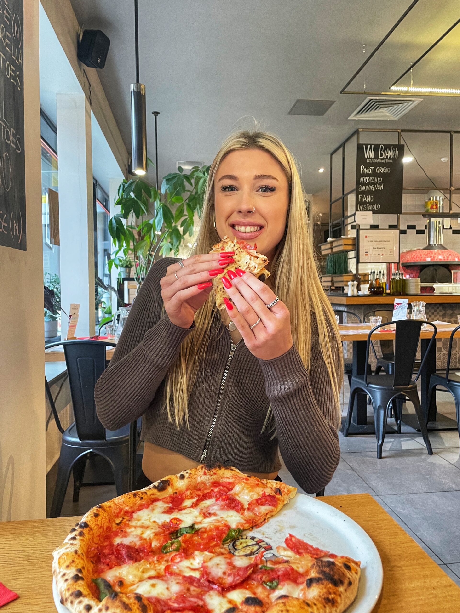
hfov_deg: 53.1
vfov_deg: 67.3
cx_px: 230
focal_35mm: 26
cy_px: 306
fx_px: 461
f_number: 1.6
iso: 400
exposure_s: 1/50
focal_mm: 4.2
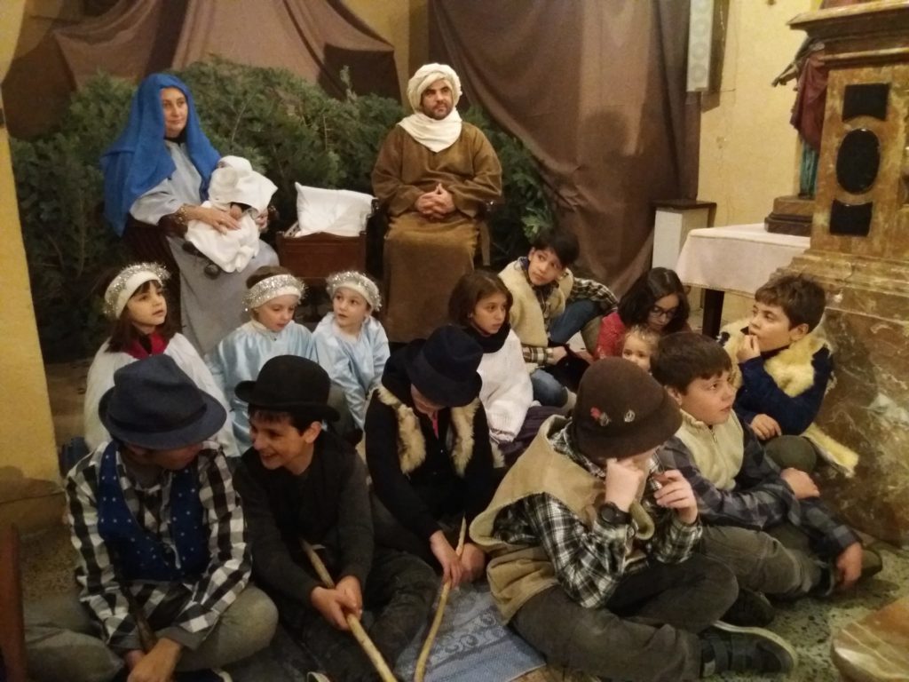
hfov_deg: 63.4
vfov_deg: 49.7
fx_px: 735
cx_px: 454
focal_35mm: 28
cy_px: 341
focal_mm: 3.7
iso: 800
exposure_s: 1/17
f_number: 1.9
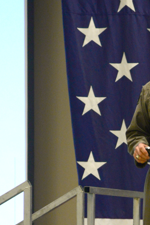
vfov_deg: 4.7
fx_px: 2703
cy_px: 320
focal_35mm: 433
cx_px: 202
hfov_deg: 3.2
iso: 1600
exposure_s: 1/125
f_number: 4
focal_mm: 120
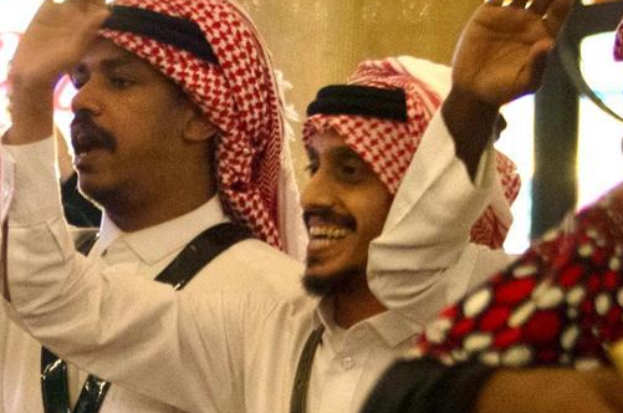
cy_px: 482
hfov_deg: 6.0
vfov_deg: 4.0
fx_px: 5959
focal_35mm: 345
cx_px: -1
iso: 2000
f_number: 5
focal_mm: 72
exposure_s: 1/60
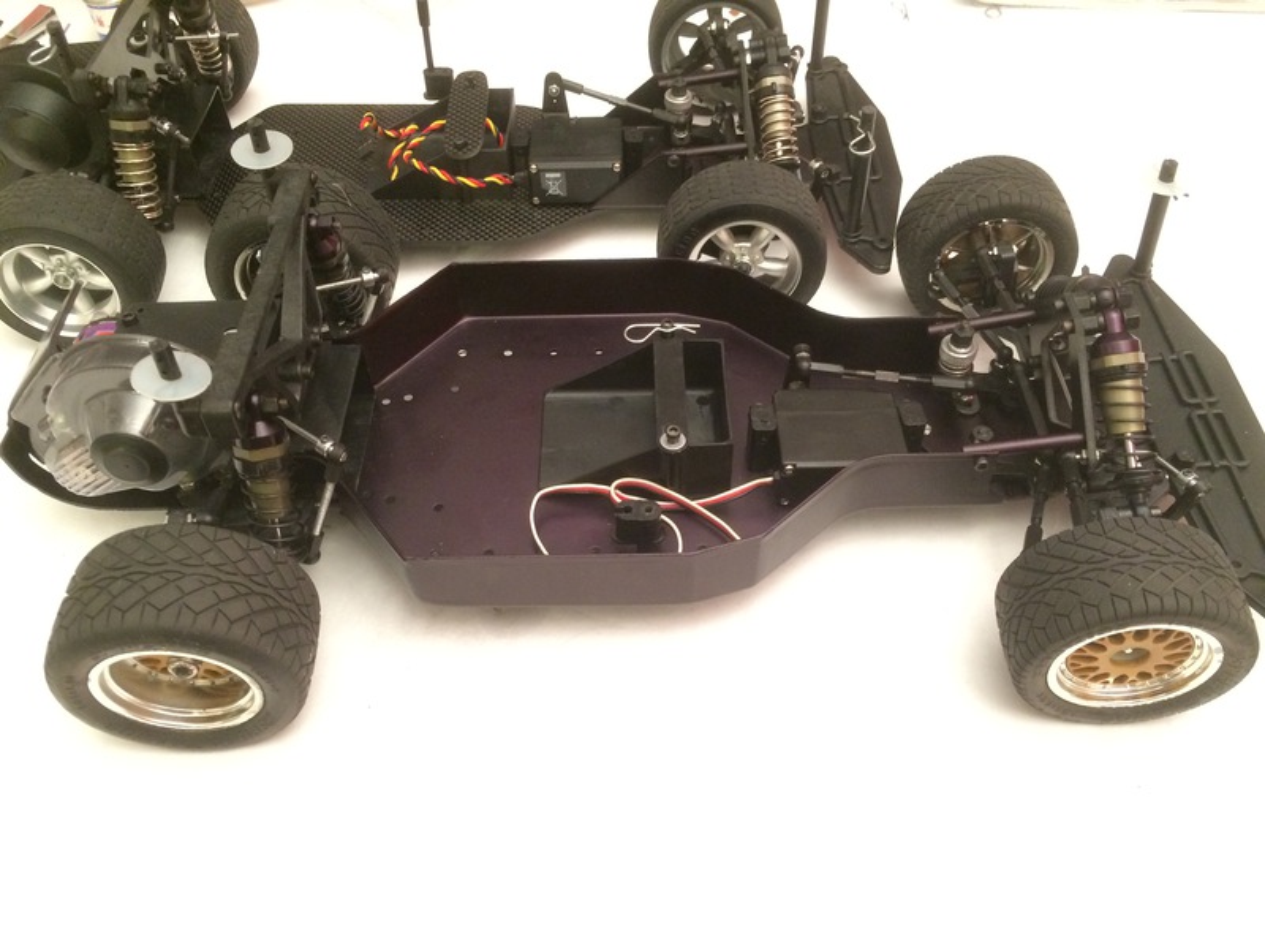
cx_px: 632
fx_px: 1060
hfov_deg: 61.7
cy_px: 474
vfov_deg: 48.2
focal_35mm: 29
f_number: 2.2
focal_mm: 4.15
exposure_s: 1/20
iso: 320
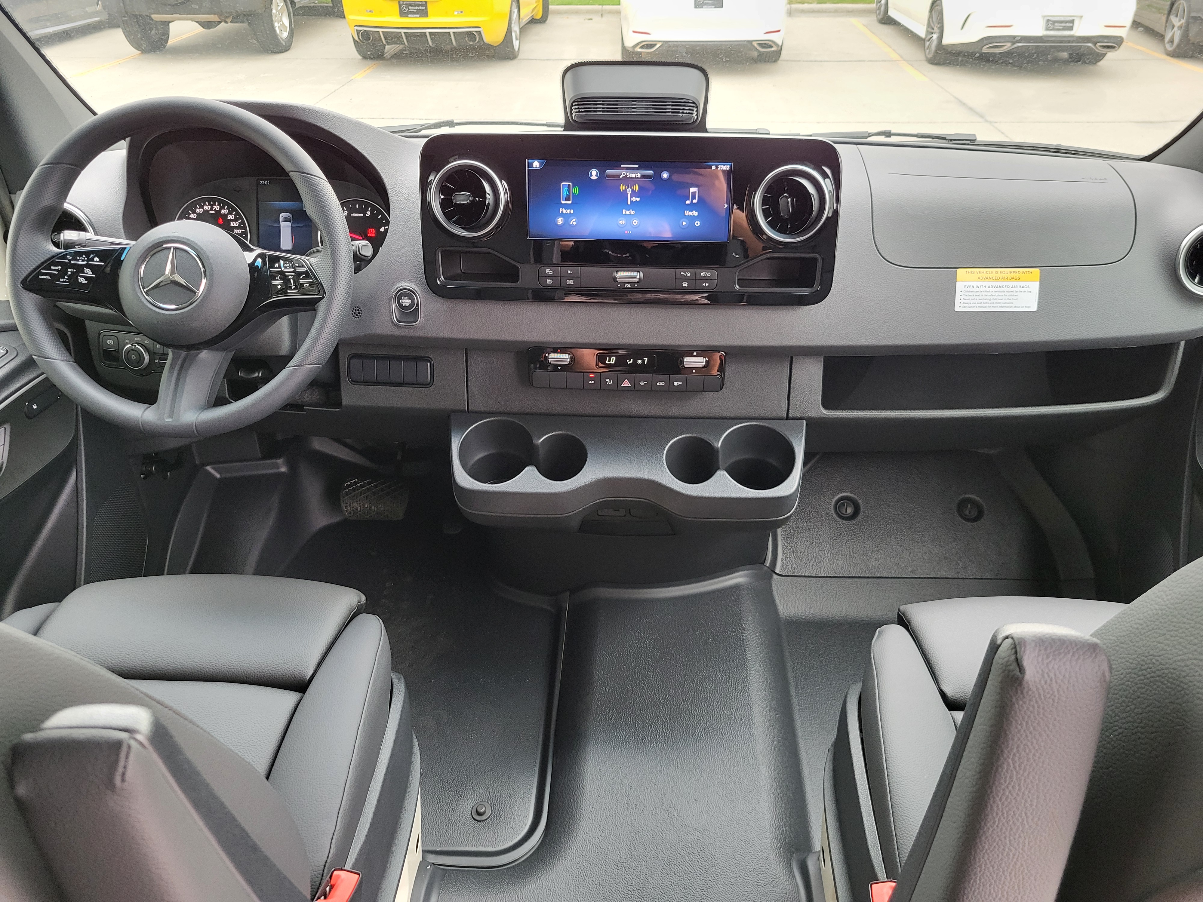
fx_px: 904
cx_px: 602
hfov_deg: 67.3
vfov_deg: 53.1
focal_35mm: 26
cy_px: 451
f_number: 1.8
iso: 320
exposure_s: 1/120
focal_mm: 5.4
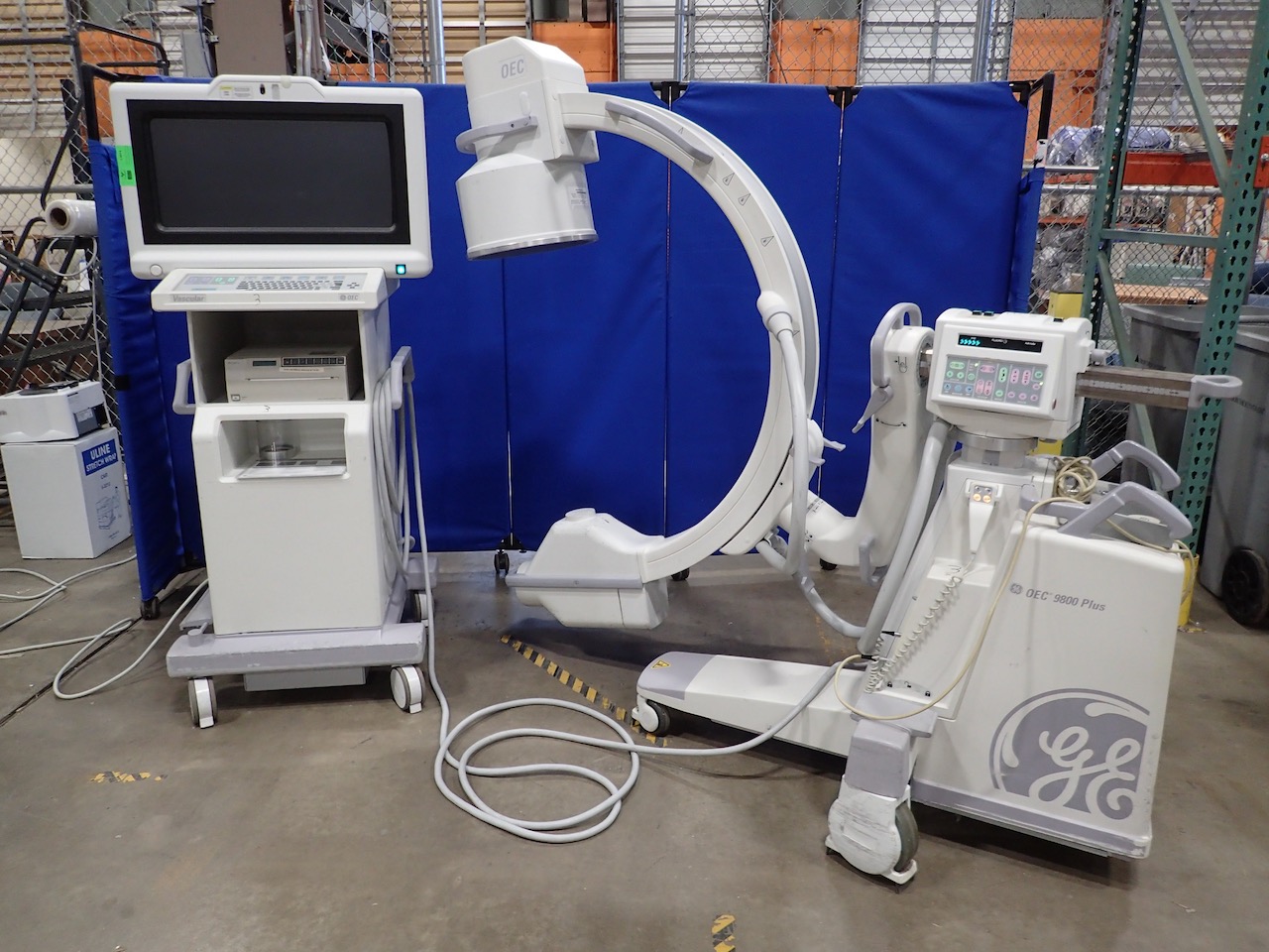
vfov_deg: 54.9
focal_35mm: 25
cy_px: 476
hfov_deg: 69.4
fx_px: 916
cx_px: 634
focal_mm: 4.5
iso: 250
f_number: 2
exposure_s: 1/30
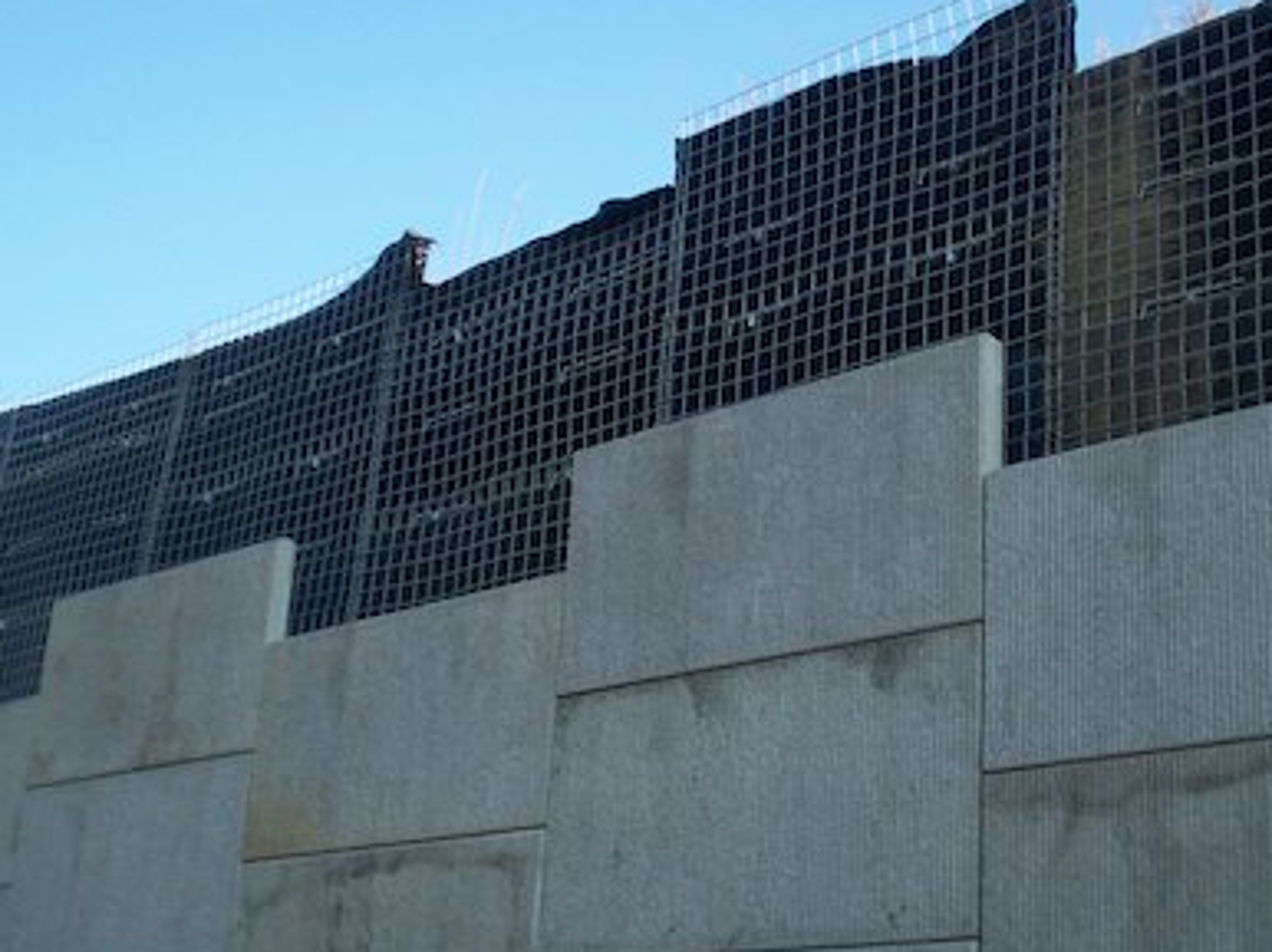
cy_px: 514
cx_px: 778
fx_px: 2056
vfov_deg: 26.1
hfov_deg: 34.2
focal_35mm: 56
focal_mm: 5.9
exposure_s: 1/207
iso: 100
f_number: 4.5
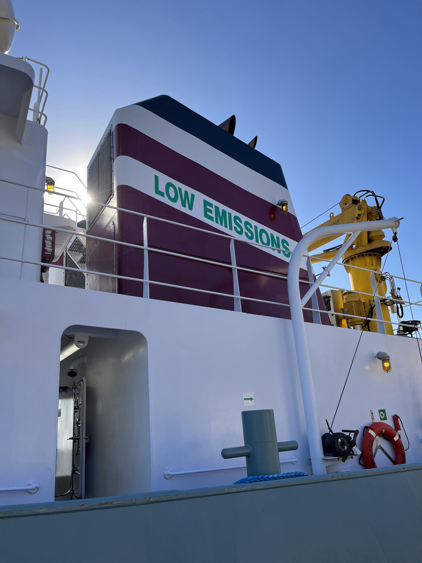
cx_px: 211
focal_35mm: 26
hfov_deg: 53.1
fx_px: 423
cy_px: 282
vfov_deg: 67.3
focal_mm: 5.1
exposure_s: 1/2410
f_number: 1.6
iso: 50
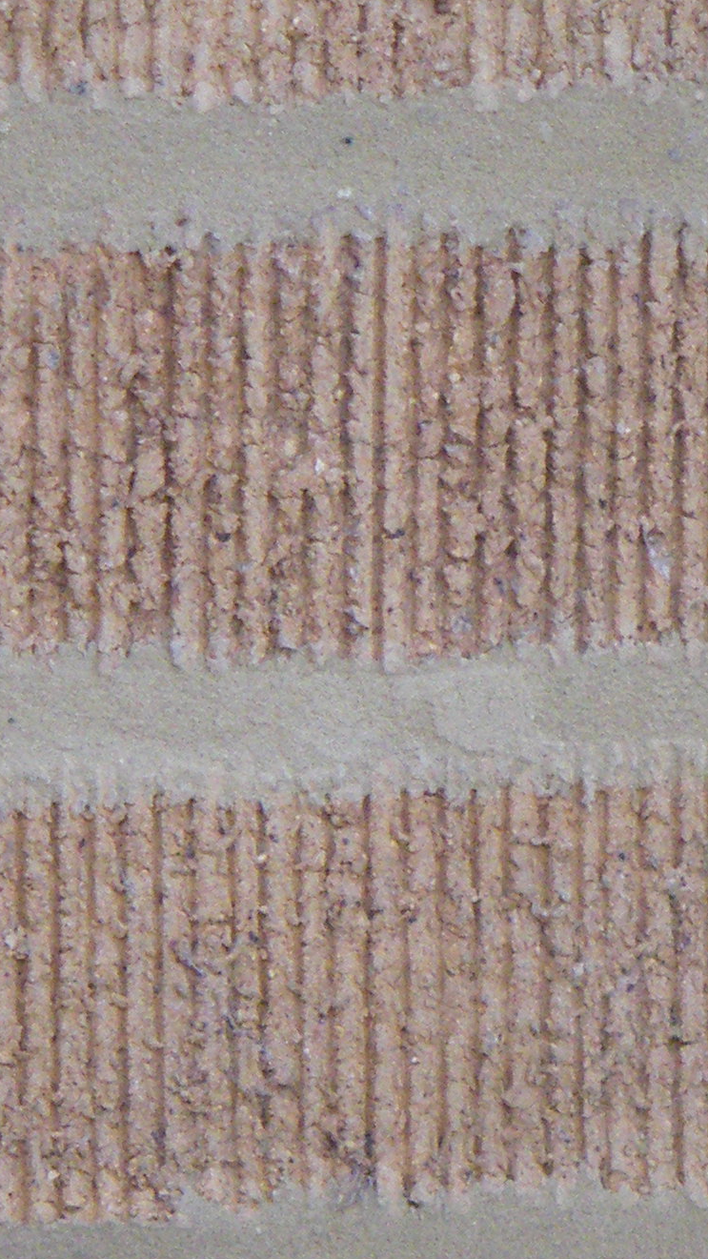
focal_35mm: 619
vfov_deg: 3.5
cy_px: 685
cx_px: 433
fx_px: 20660
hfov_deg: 2.0
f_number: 4.8
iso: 400
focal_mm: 37.9
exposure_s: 1/200
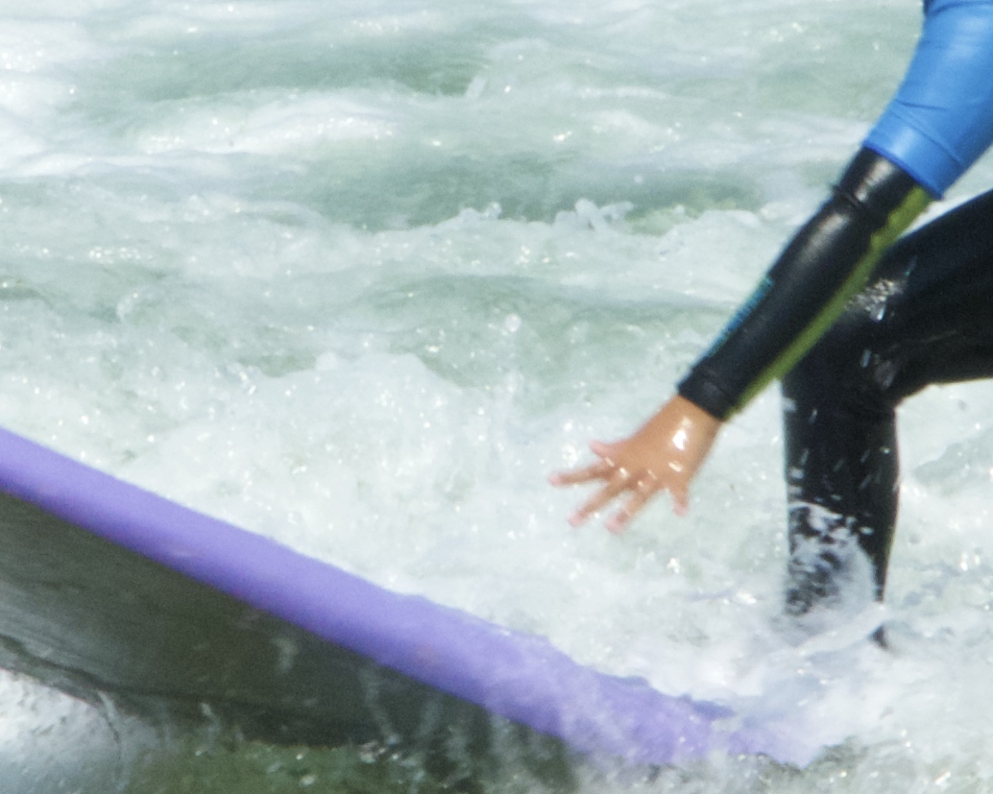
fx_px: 68558
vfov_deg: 0.7
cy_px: 373
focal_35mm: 2333
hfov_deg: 0.8
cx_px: 400
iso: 1000
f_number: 40
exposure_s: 1/160
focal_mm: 400
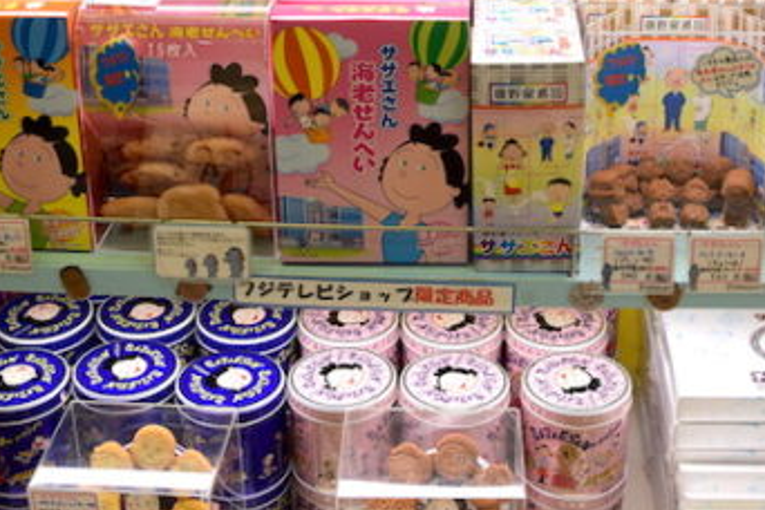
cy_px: 56
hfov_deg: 34.5
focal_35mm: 58
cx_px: 424
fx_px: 1232
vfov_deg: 22.8
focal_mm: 18
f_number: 4.5
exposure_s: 1/80
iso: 400
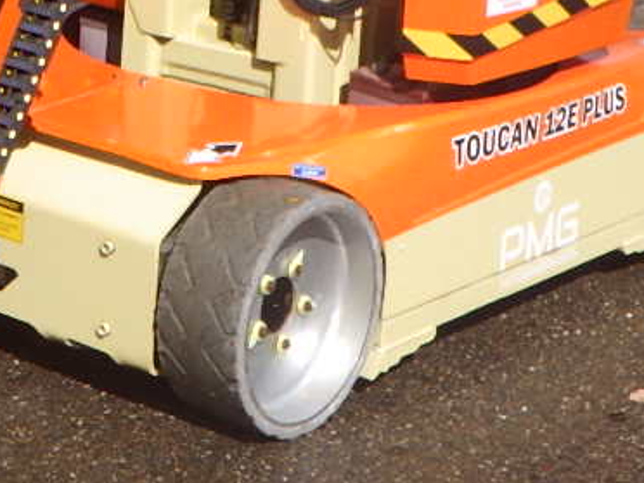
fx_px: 2177
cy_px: -97
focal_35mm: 117
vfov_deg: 12.4
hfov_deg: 16.2
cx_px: -104
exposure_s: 1/1000
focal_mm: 6.1
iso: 125
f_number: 4.6
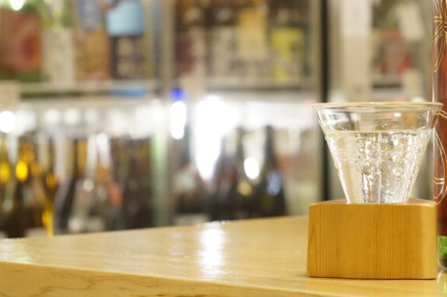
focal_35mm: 146
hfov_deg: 14.0
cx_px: 323
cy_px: 46
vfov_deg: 9.4
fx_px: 1810
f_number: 5.6
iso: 1600
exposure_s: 1/13
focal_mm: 55
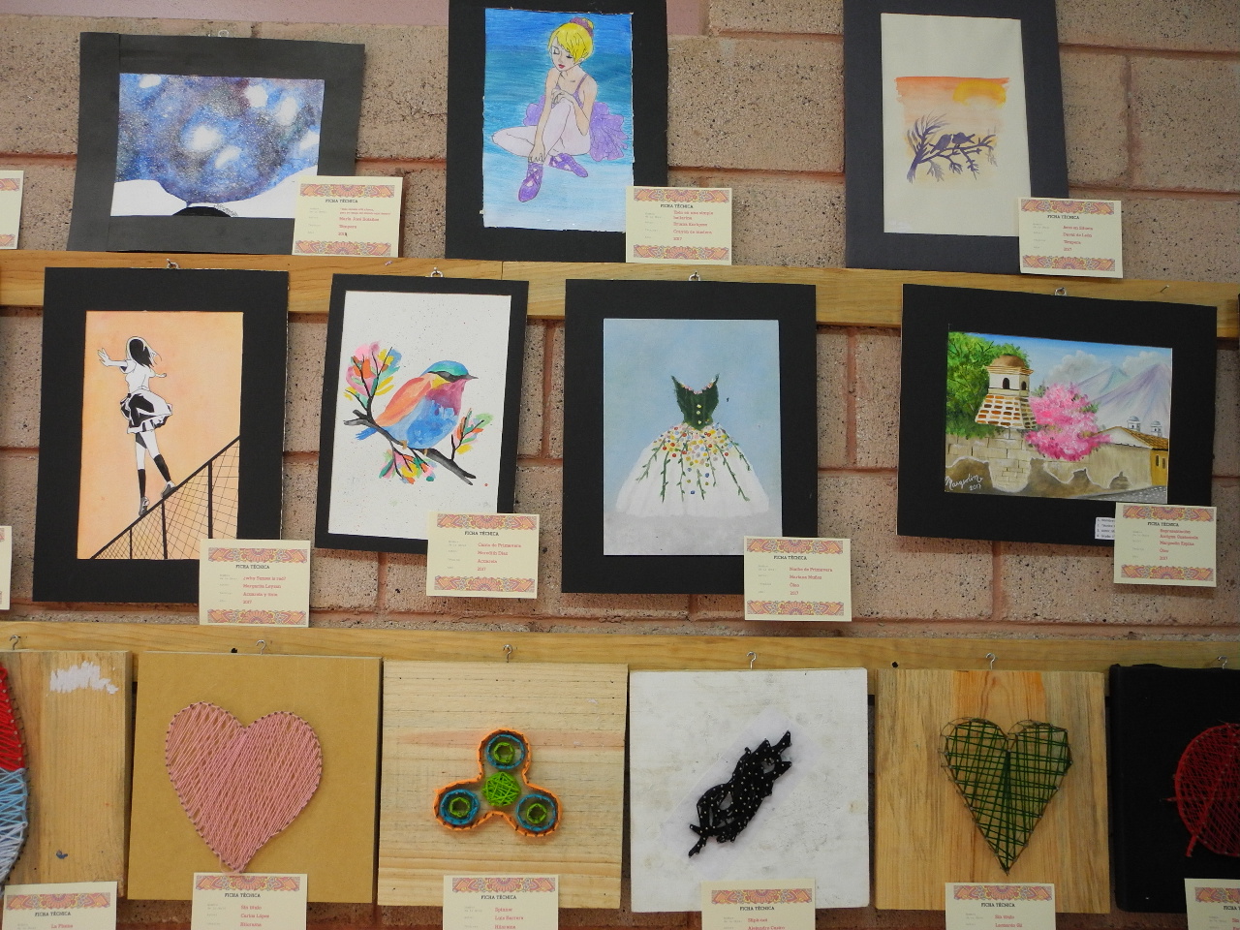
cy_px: 465
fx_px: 1146
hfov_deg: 56.8
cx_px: 620
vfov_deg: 44.2
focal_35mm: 32
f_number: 2.8
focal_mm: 6.8
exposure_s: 1/30
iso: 280
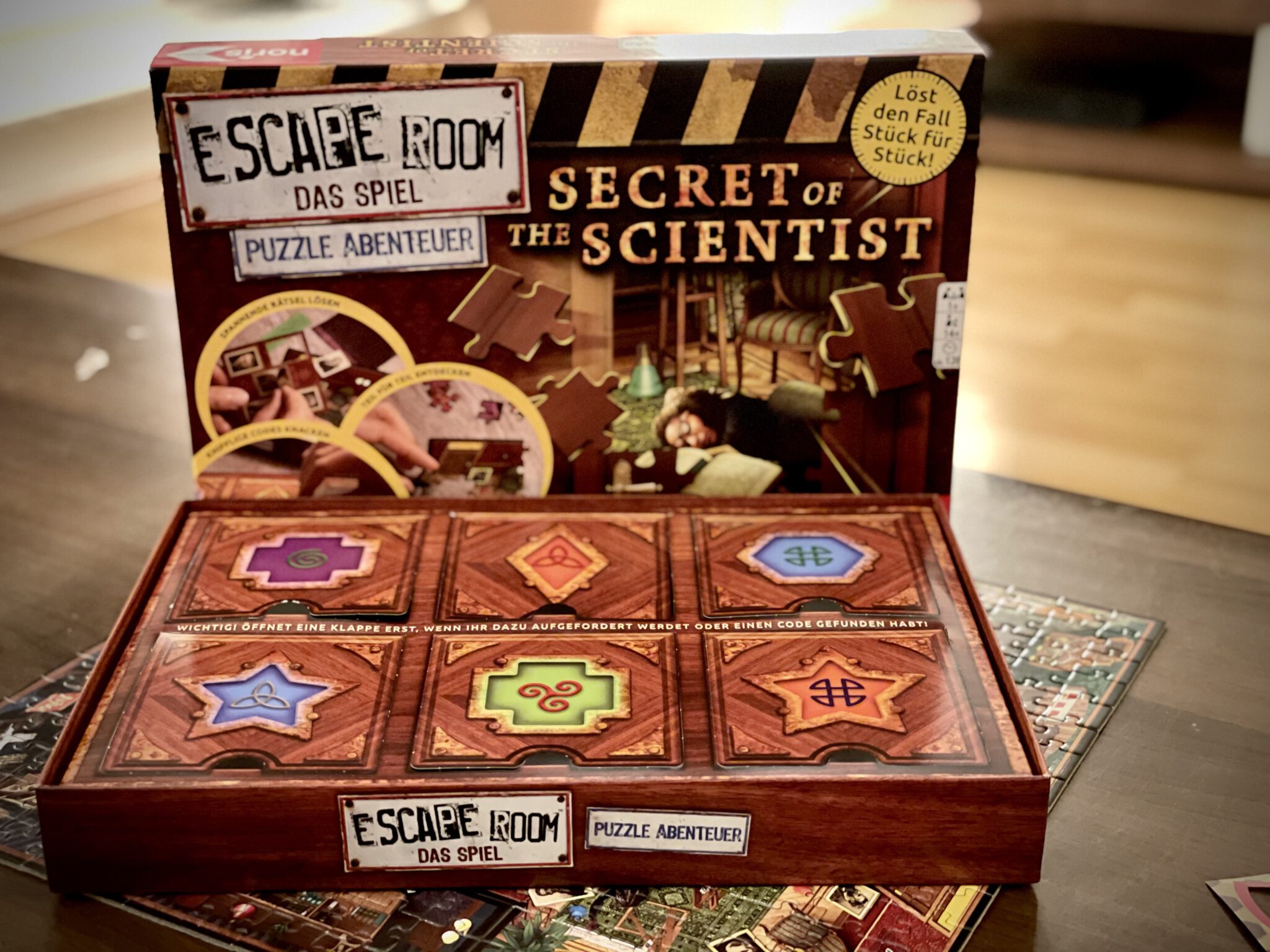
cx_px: 635
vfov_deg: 28.0
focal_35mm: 52
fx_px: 1908
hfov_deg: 36.8
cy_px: 476
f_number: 2
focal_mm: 6
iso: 500
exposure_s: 1/14
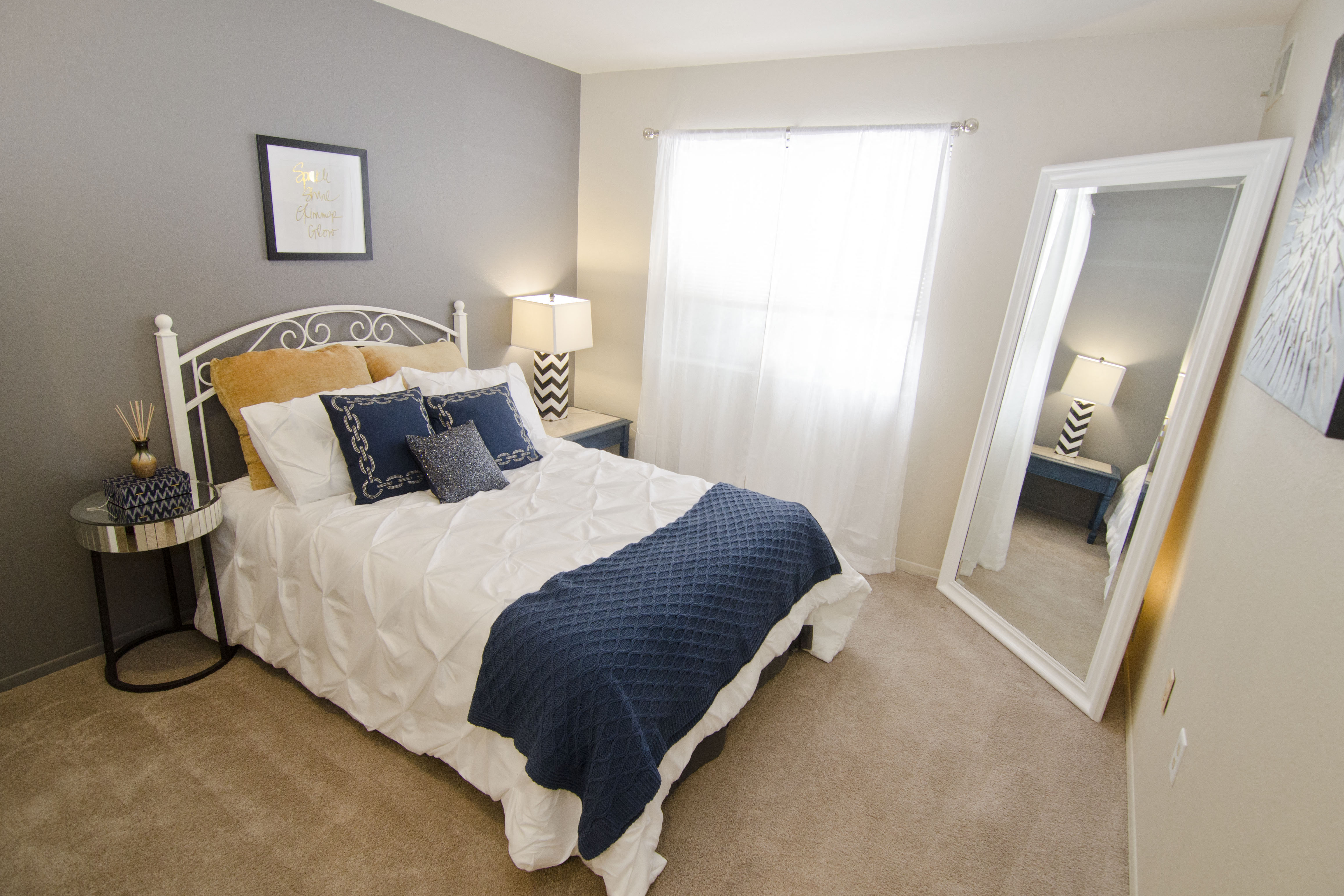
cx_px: 683
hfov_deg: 91.5
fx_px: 654
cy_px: 442
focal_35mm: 18
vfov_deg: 68.8
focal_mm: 11
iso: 500
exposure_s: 1/60
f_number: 4
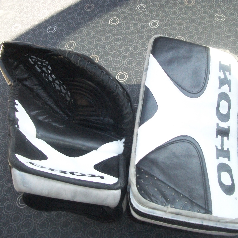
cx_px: 123
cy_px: 120
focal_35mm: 38
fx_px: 296
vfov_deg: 43.9
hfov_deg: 43.9
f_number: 2.9
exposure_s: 1/640
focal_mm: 5.7
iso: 400
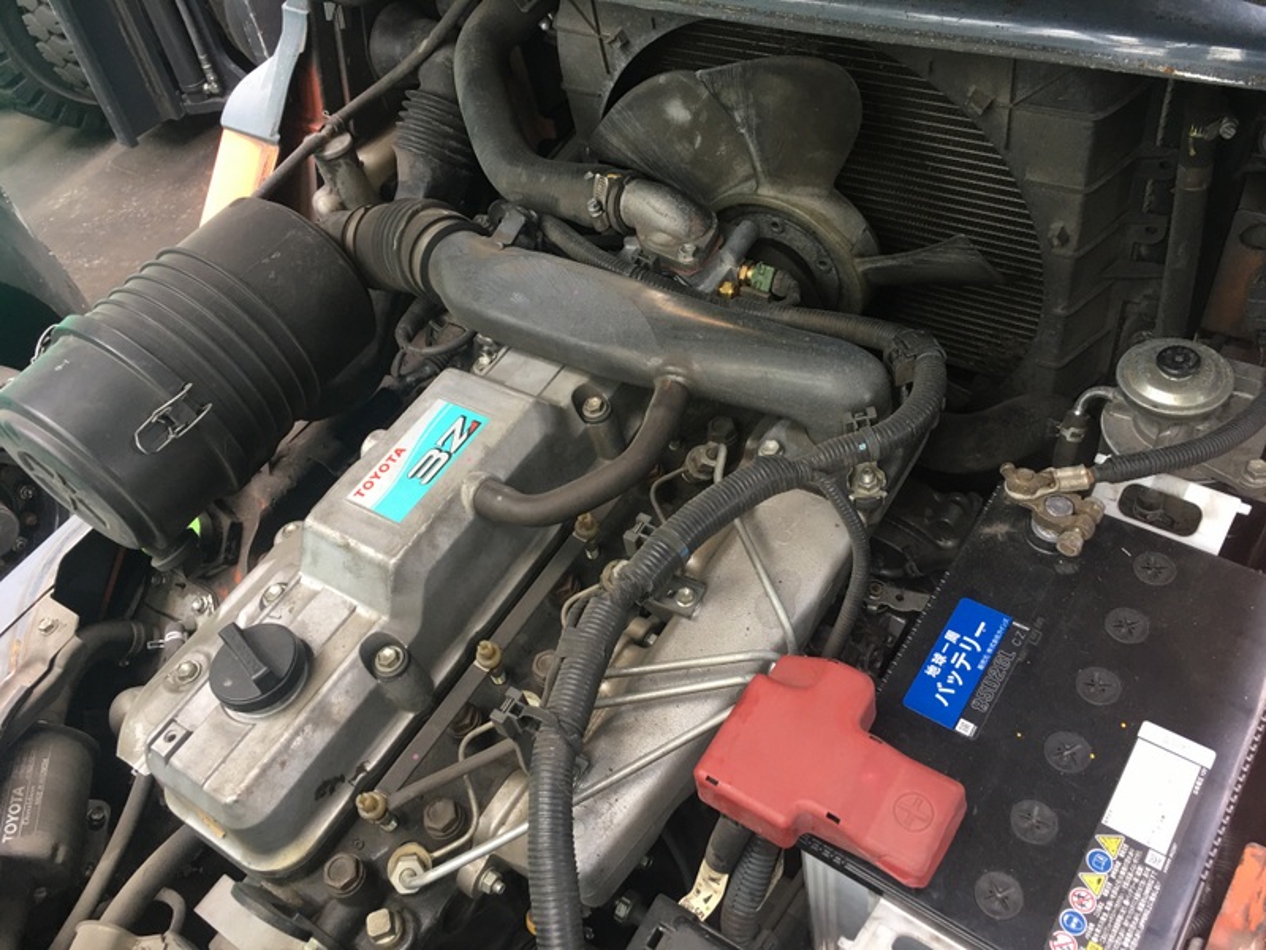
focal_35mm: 29
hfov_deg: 61.7
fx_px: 1061
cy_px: 475
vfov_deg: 48.2
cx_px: 633
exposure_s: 1/30
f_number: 2.2
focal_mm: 4.15
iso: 40
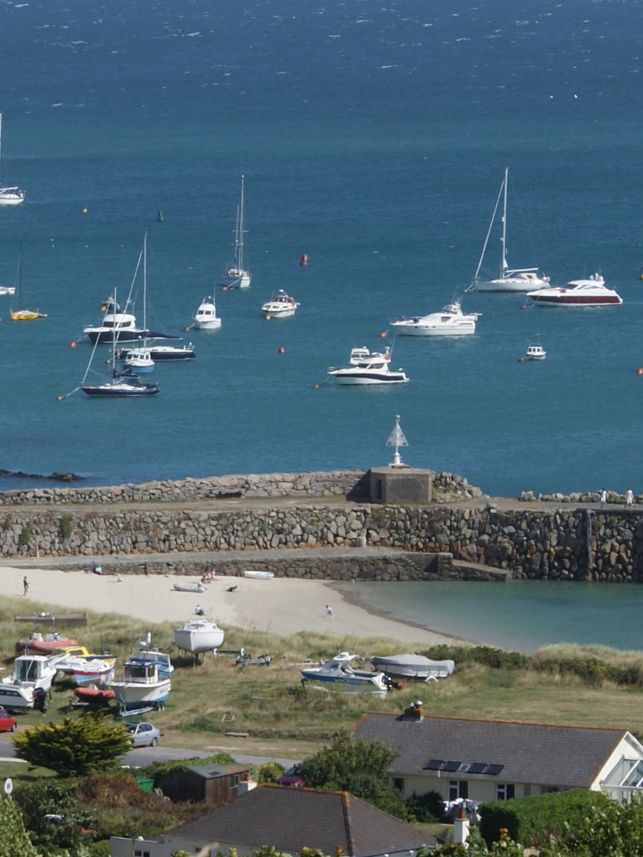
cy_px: 355
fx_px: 7329
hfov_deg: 5.0
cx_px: -8
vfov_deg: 6.7
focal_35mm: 296
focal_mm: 70
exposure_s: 1/160
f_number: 13
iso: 100
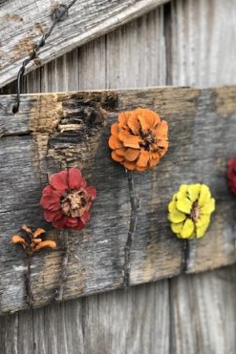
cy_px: 176
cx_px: 166
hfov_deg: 17.0
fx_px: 787
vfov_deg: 25.4
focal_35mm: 80
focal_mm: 6.6
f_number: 2.8
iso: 25
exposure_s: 1/40
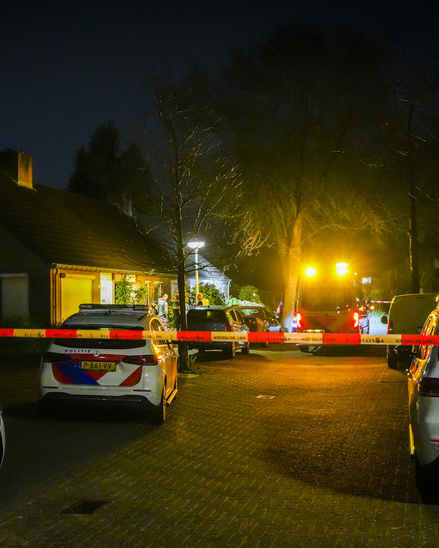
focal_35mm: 50
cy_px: 273
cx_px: 139
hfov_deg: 30.0
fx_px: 812
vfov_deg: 37.3
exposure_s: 1/30
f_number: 2.8
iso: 6400
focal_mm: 35
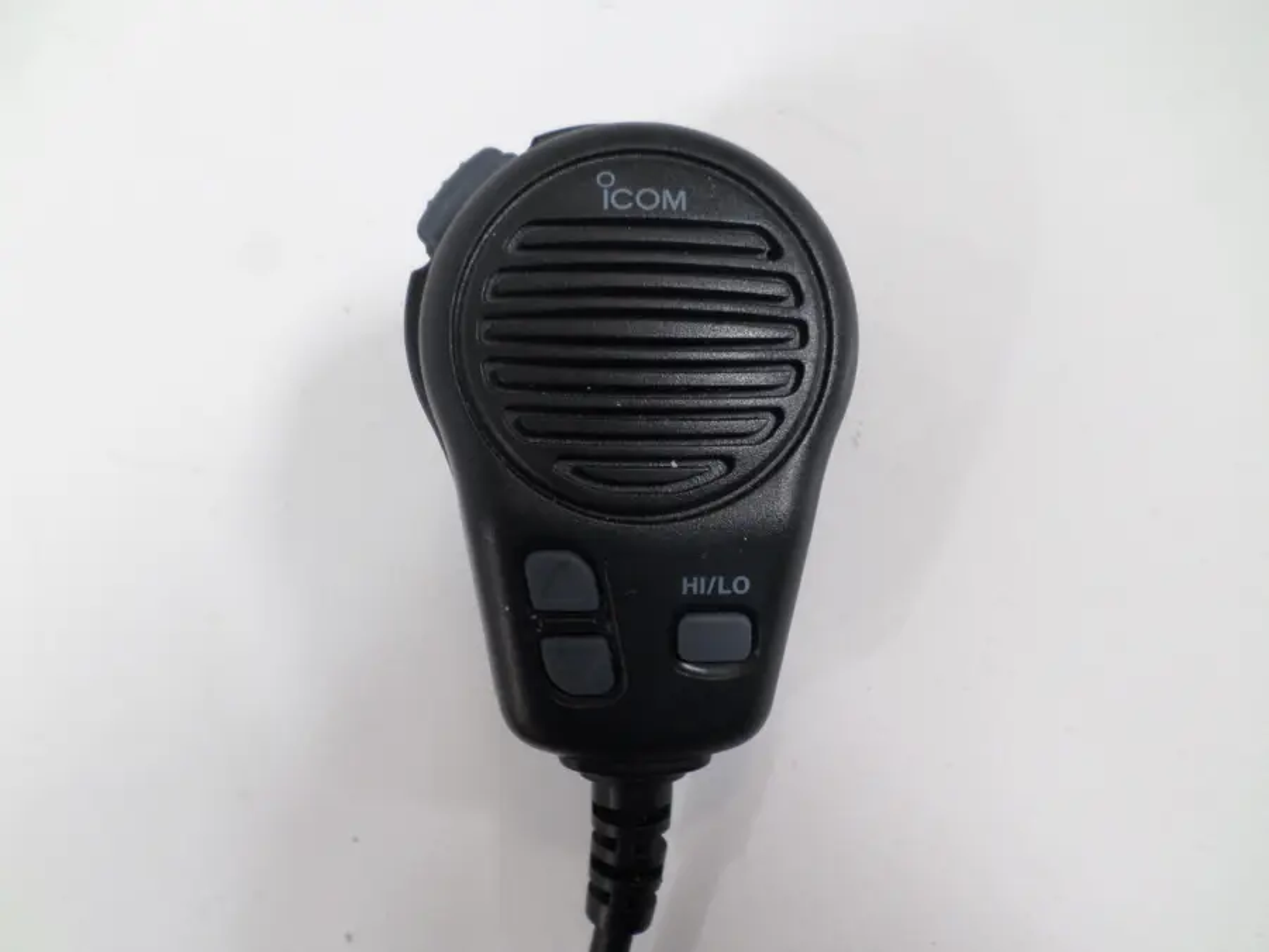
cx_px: 634
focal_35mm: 25
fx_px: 917
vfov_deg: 54.9
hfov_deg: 69.4
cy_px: 476
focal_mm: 4.5
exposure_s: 1/30
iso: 100
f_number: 2.5
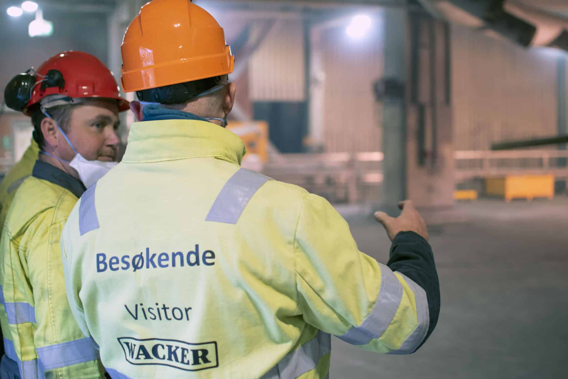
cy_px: 190
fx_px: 828
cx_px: 284
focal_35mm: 52
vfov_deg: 25.7
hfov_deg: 37.9
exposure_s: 1/125
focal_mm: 35
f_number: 2
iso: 400
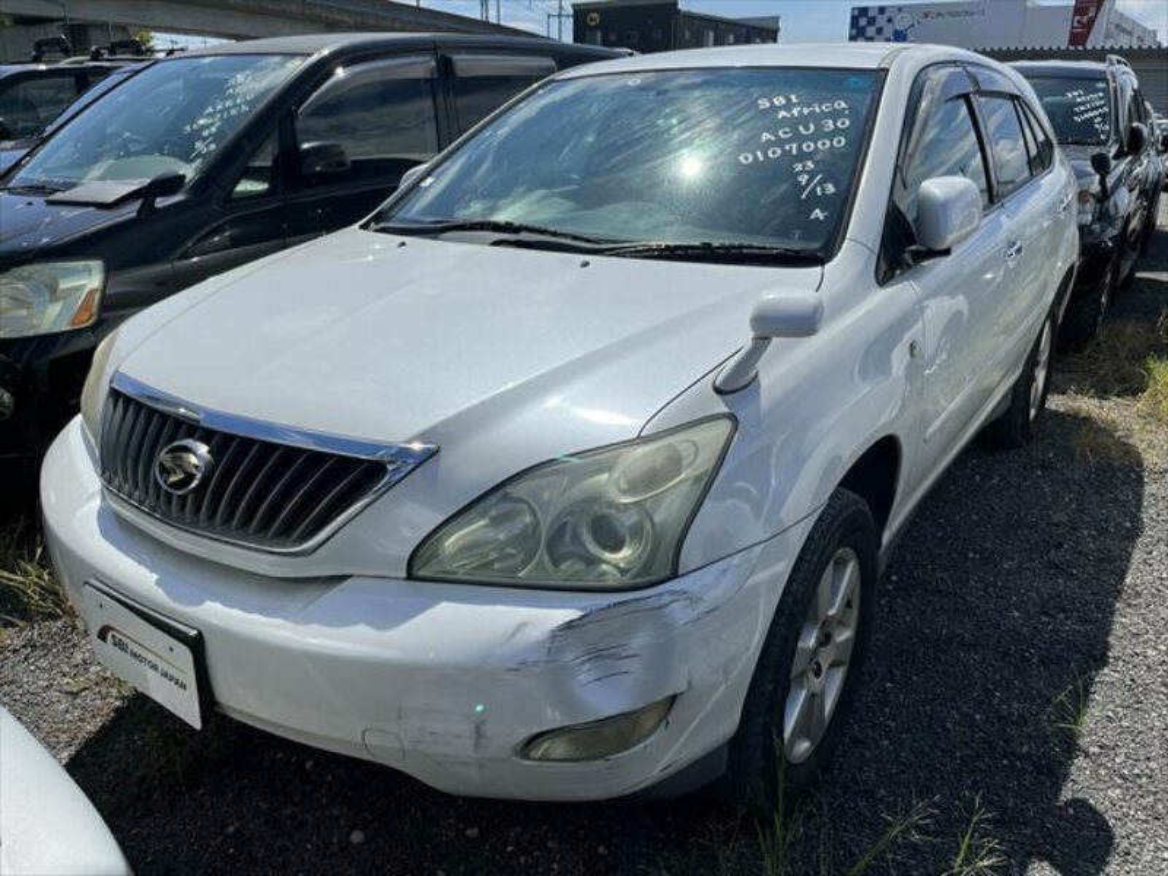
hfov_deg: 67.3
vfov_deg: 53.1
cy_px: 438
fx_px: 877
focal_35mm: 26
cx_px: 584
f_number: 1.6
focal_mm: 5.1
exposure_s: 1/8403
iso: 50
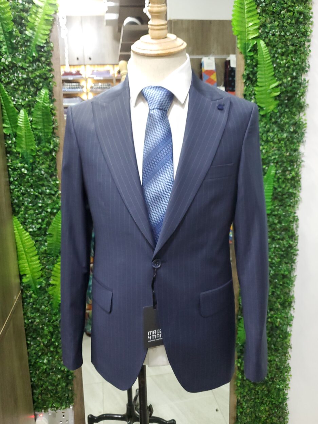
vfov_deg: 67.3
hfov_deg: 53.1
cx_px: 159
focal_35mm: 26
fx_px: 318
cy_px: 212
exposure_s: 1/25
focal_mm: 4.3
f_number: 1.5
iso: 250
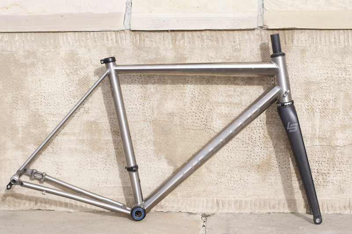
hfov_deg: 27.0
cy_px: 117
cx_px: 176
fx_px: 733
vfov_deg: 18.2
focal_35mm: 75
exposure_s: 1/1000
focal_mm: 50
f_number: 5
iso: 400
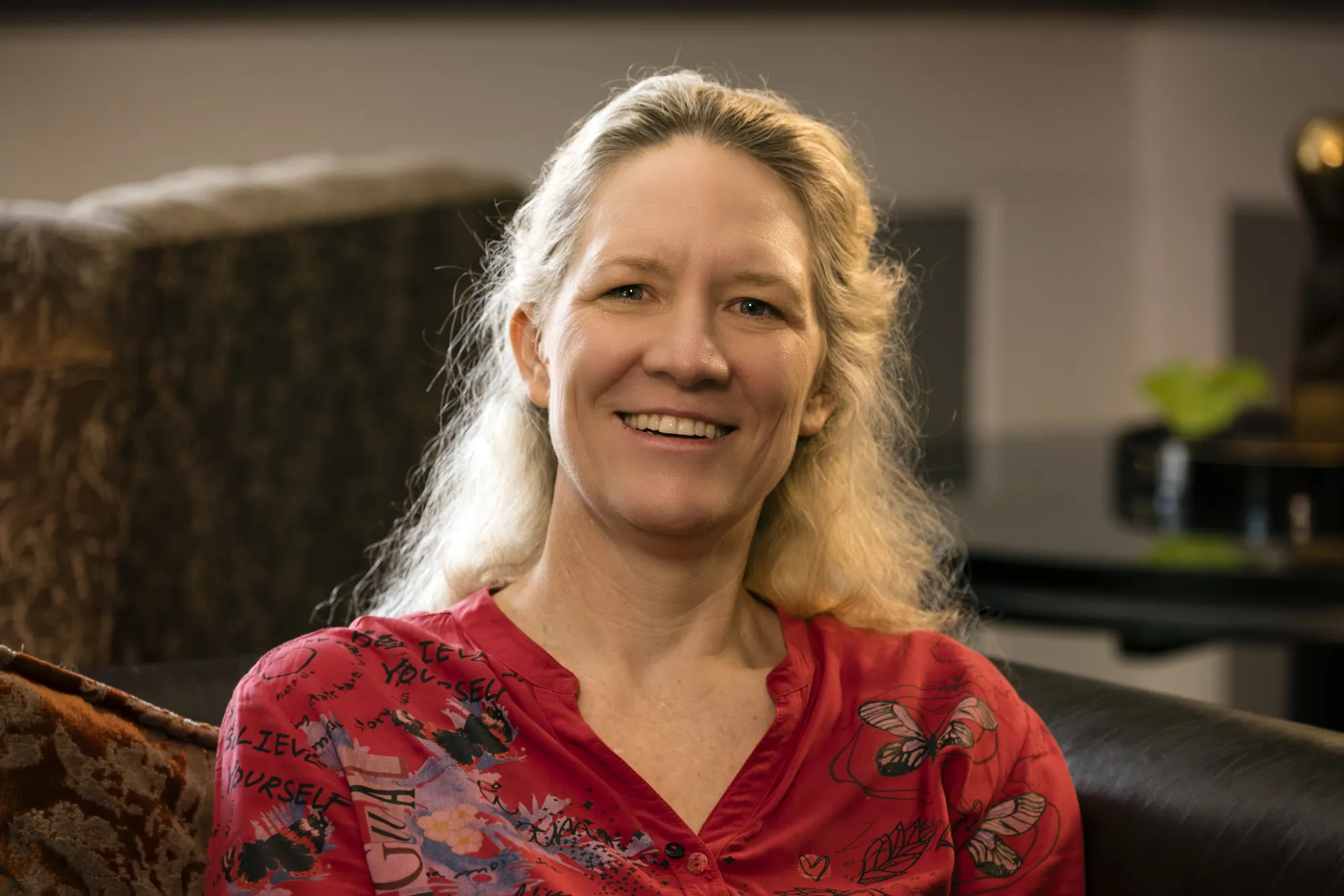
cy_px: 448
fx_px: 5301
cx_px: 672
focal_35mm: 142
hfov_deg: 14.5
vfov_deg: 9.7
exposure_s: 1/50
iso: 250
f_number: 3.2
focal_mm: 94.5
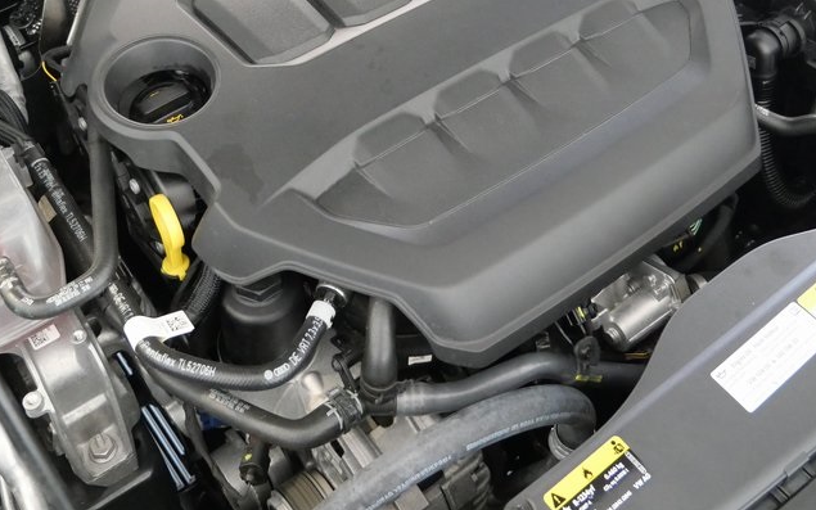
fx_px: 912
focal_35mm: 41
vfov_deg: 29.8
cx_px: 334
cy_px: 40
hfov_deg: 48.0
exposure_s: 1/25
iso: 3200
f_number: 3.5
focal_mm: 12
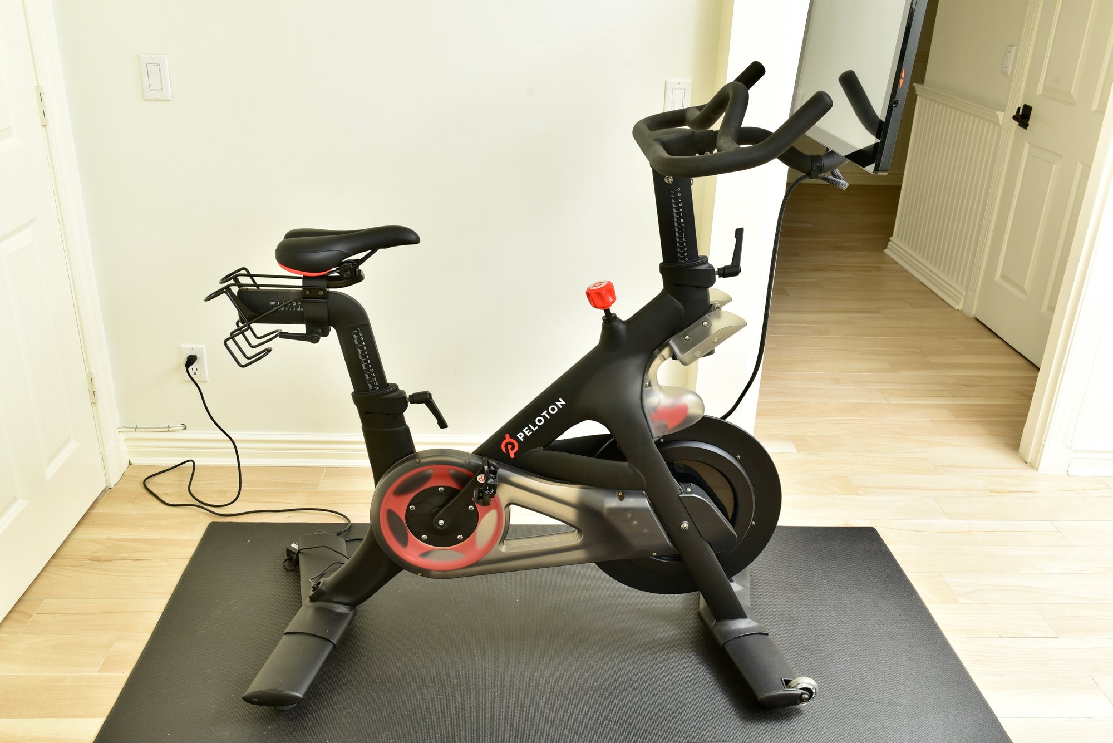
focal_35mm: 32
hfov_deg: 58.7
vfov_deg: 41.1
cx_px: 556
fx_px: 990
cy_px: 372
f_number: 9
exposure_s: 1/160
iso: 160
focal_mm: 32
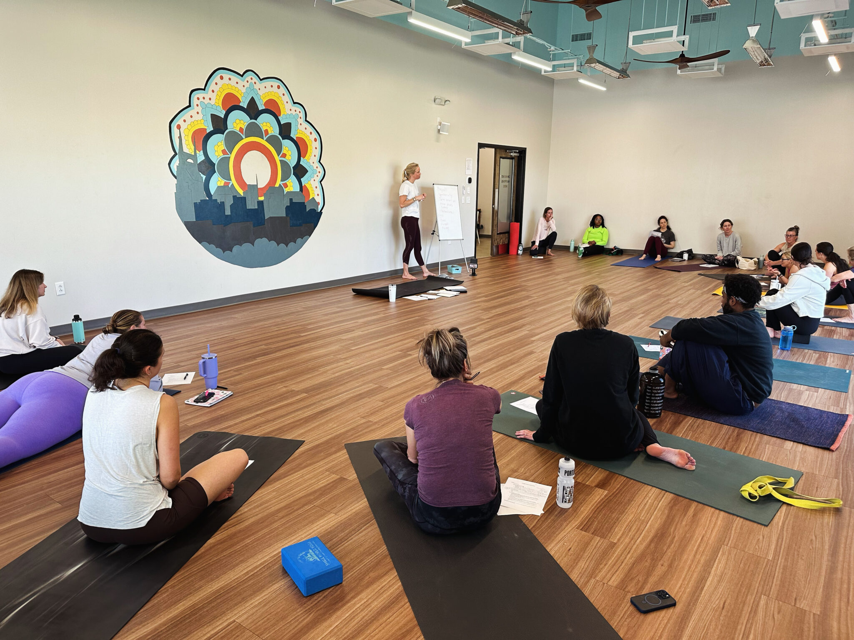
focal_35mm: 24
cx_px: 427
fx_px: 592
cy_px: 320
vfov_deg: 56.8
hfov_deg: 71.6
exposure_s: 1/120
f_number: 1.78
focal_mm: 6.86
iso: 125
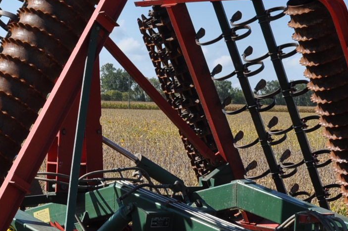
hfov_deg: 20.2
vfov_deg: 13.3
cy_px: 224
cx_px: 214
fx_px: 975
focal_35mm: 101
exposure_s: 1/320
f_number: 9
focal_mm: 22
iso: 200
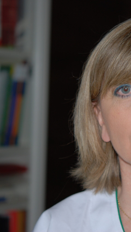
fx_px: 877
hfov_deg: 8.5
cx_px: 149
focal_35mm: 142
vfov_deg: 15.1
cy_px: 117
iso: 200
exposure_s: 1/60
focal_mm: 60
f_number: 3
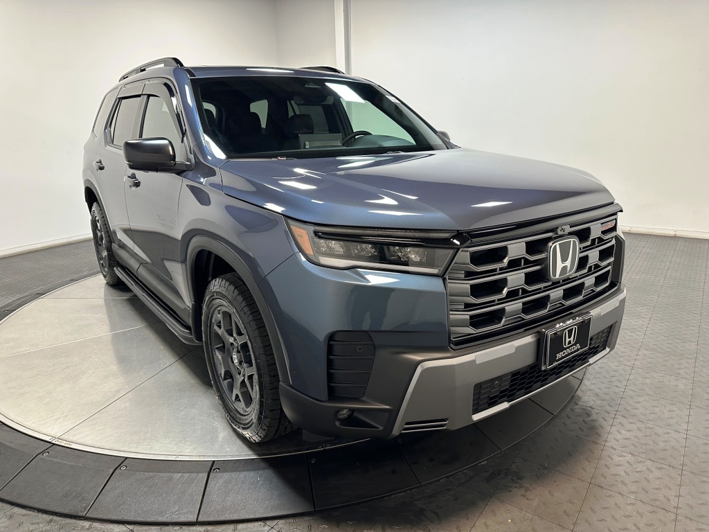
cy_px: 266
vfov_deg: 56.8
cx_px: 354
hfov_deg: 71.6
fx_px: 492
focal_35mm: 24
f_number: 1.78
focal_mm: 6.86
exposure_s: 1/60
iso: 400
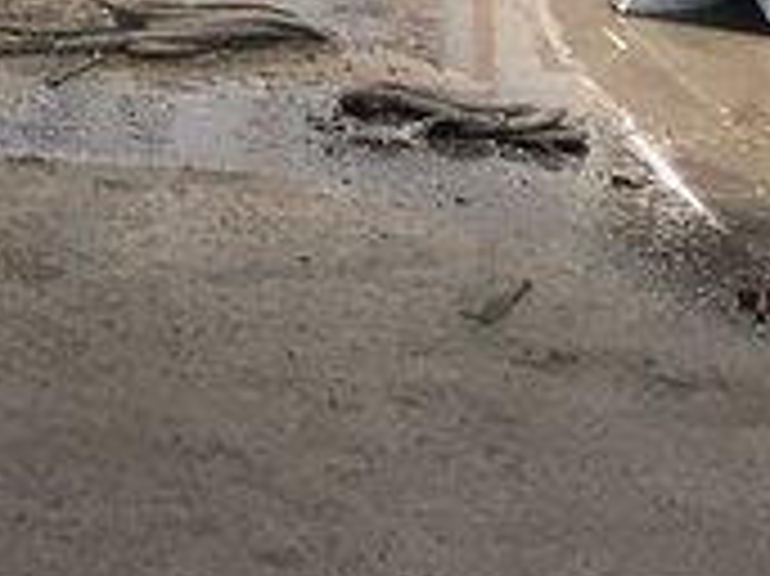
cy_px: -1161
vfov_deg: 6.3
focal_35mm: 217
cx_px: -509
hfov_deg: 8.8
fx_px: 4824
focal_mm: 4.15
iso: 25
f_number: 2.2
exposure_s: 1/469
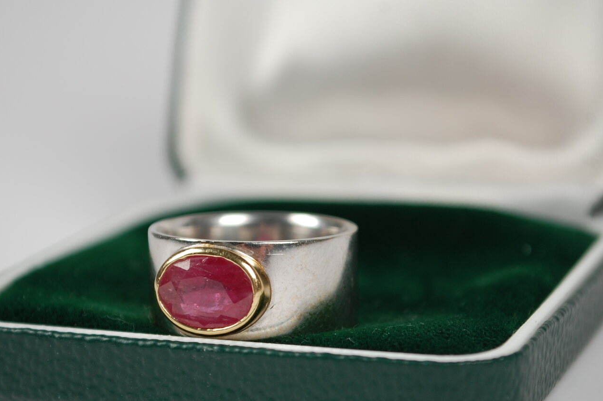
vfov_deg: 11.6
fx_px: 1970
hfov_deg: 17.4
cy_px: 278
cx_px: 260
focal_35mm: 118
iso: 200
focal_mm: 55
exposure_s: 1/160
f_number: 6.3
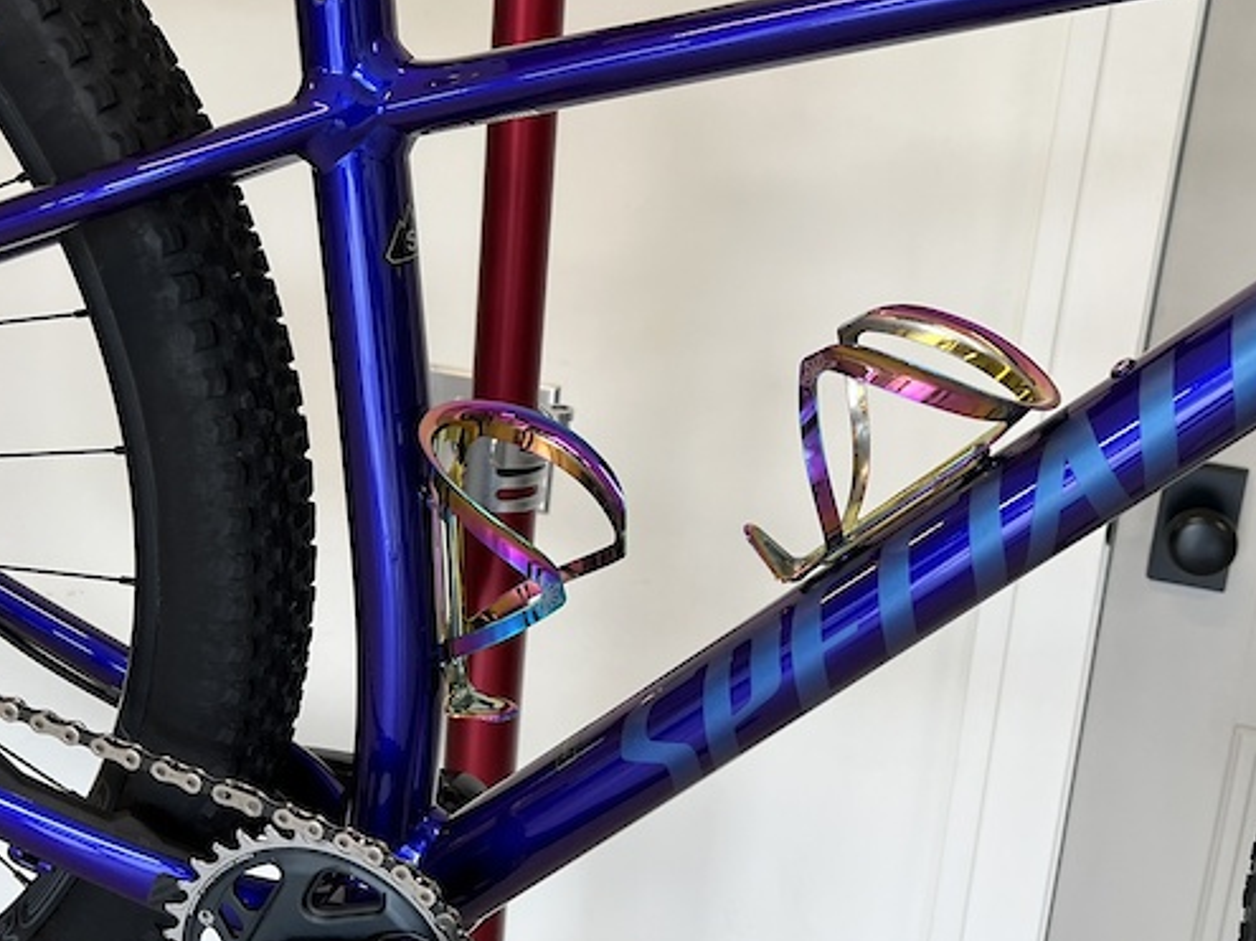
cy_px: 360
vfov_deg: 34.2
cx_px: 858
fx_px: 1524
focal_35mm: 42
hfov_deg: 44.0
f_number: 1.5
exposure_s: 1/120
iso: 80
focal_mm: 5.7
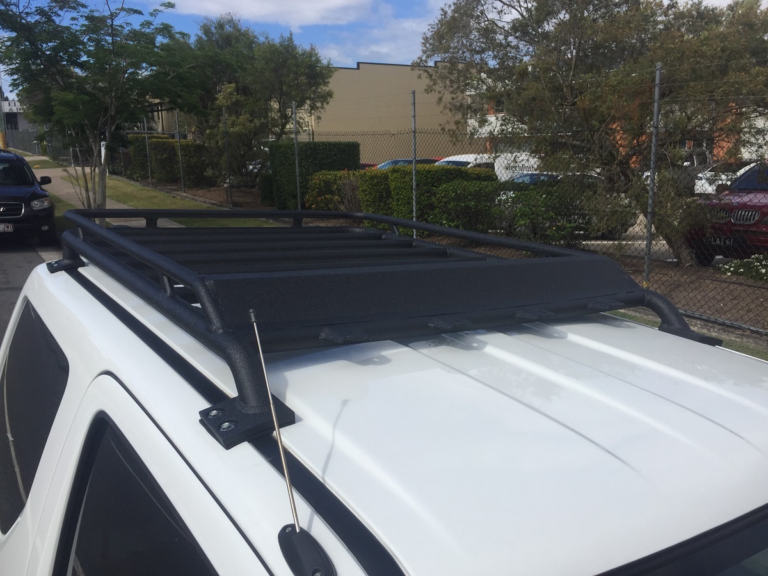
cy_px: 288
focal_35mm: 29
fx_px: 643
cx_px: 384
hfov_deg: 61.7
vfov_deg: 48.2
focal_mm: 4.15
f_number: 2.2
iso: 32
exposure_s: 1/2825
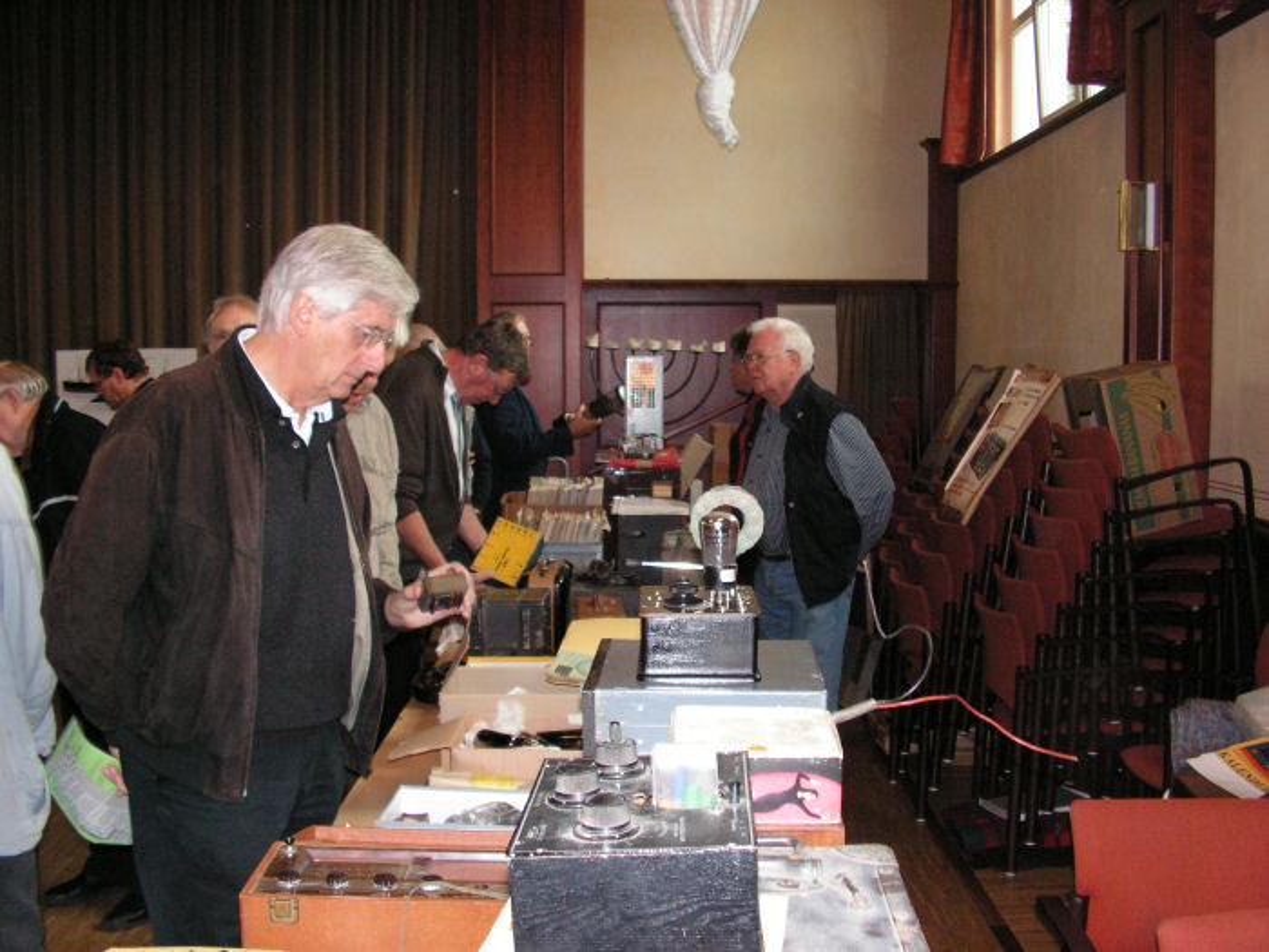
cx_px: 634
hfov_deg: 51.4
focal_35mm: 36
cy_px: 476
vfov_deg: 39.7
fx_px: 1320
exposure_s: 1/40
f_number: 3.2
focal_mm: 6
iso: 160
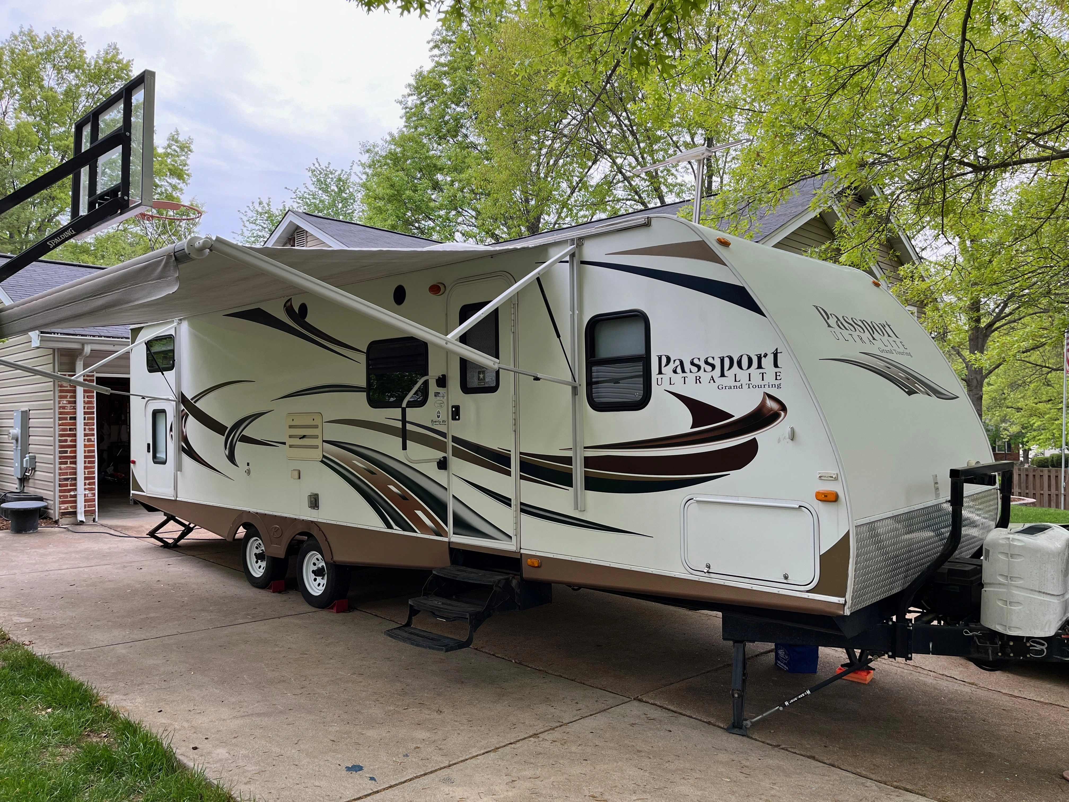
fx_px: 803
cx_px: 534
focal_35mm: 26
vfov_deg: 53.1
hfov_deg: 67.3
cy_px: 401
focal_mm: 5.1
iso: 50
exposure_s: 1/324
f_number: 1.6
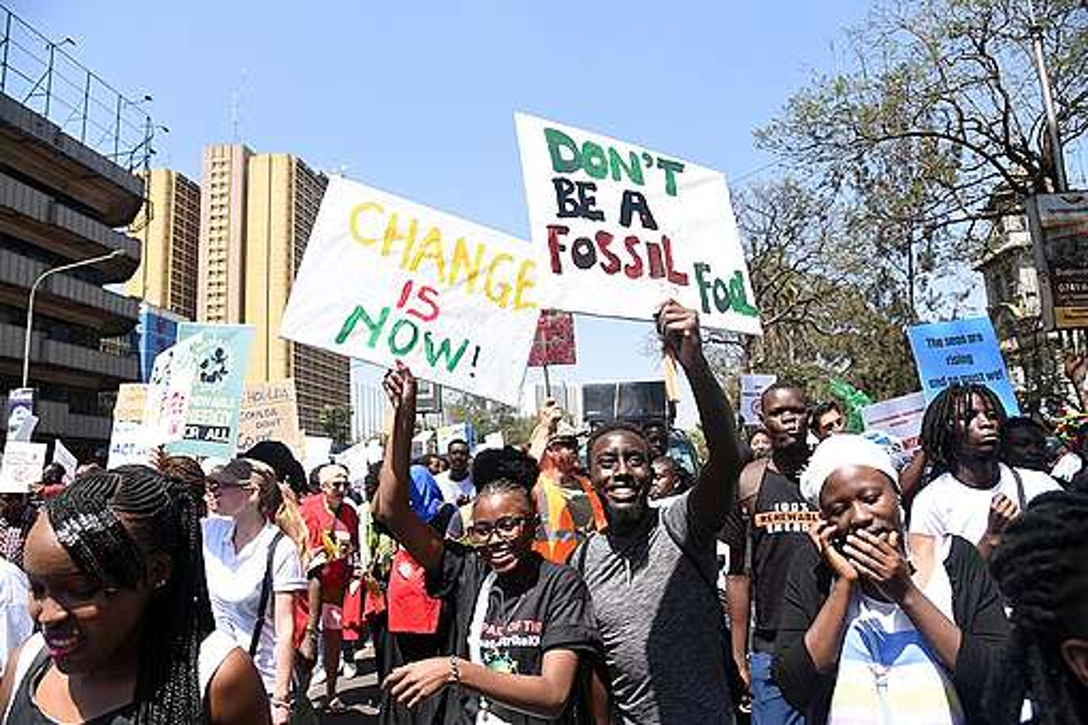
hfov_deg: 73.7
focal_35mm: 24
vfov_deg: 53.1
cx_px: 544
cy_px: 362
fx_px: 725
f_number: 5.6
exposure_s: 1/640
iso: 320
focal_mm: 24
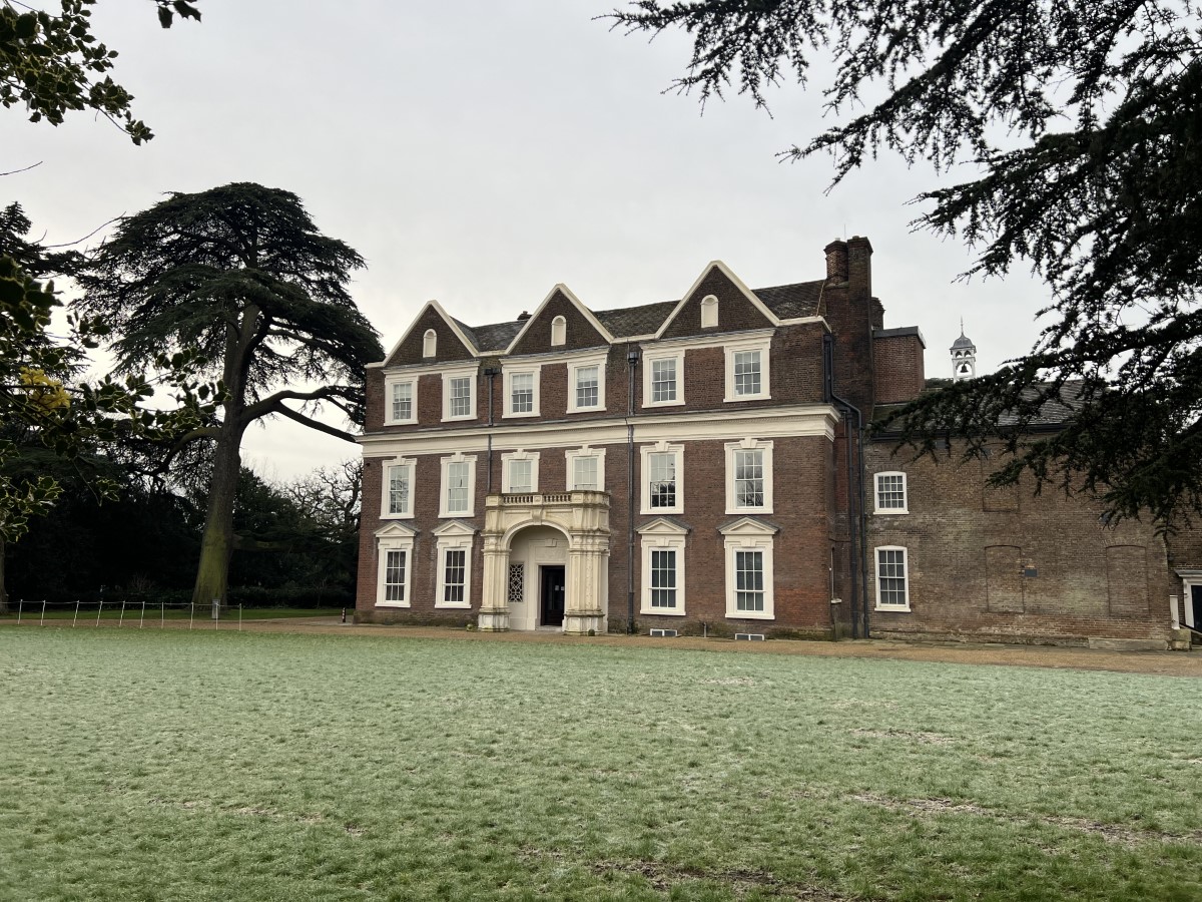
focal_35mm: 26
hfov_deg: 67.3
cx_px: 601
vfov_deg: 53.1
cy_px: 451
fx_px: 903
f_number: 1.5
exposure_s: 1/748
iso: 50
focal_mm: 5.7
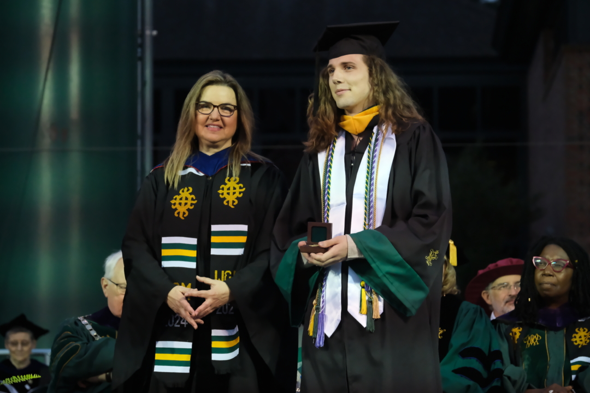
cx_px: 295
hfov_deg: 11.5
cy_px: 196
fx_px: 2933
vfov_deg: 7.7
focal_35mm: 179
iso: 5000
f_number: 5.6
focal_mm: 119.2
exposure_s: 1/600
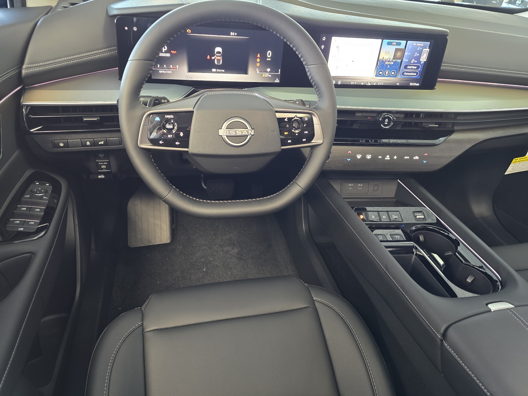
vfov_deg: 58.9
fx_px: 351
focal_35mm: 23
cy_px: 198
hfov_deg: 73.9
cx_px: 264
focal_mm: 6.3
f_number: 1.7
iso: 400
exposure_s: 1/31.6
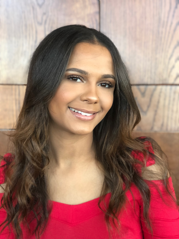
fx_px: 393
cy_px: 120
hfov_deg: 25.7
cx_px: 90
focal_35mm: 57
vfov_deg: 33.8
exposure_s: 1/60
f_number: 2.8
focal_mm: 6.6
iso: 200
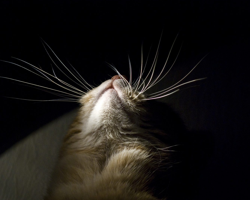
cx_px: 100
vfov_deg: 16.4
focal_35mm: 94
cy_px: 99
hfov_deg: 20.4
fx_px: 692
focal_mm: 55
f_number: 5.6
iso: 800
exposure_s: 1/400
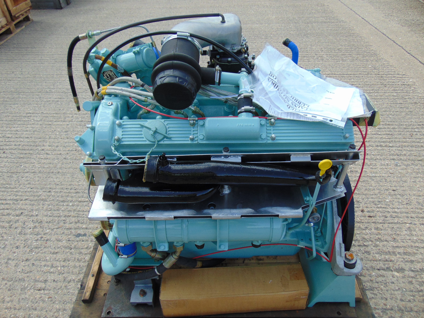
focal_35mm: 25
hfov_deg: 69.4
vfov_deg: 54.9
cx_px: 212
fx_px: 306
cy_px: 159
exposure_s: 1/640
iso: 80
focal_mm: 4.5
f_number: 3
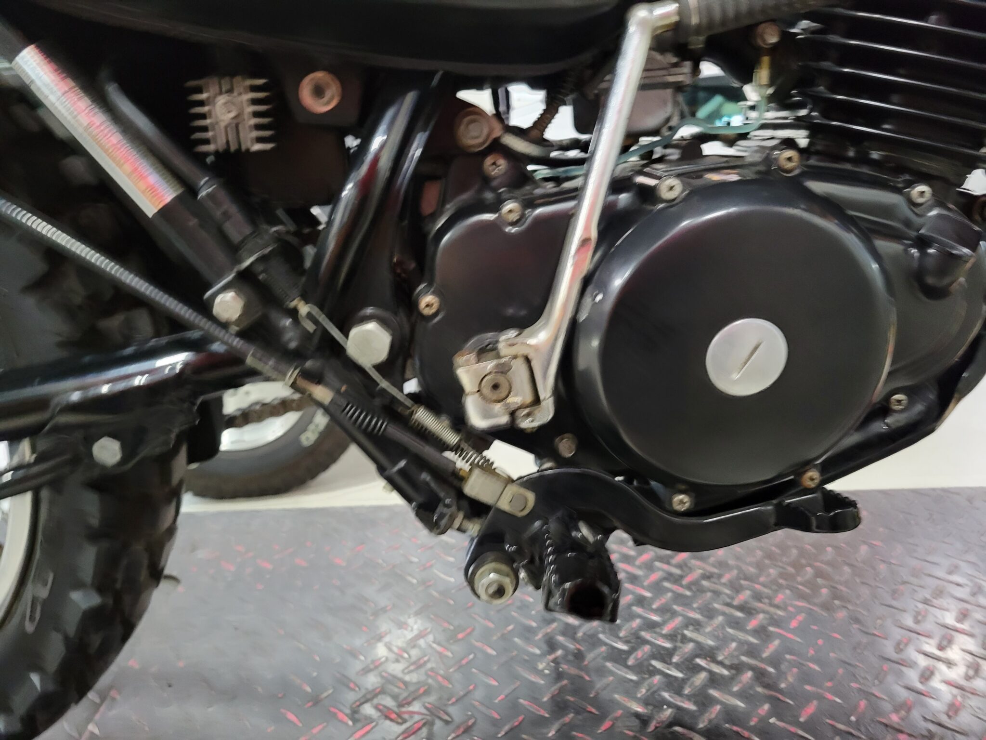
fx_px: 741
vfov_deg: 53.1
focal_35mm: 26
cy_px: 370
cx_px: 493
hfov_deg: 67.3
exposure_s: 1/24
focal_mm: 5.4
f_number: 1.8
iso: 500
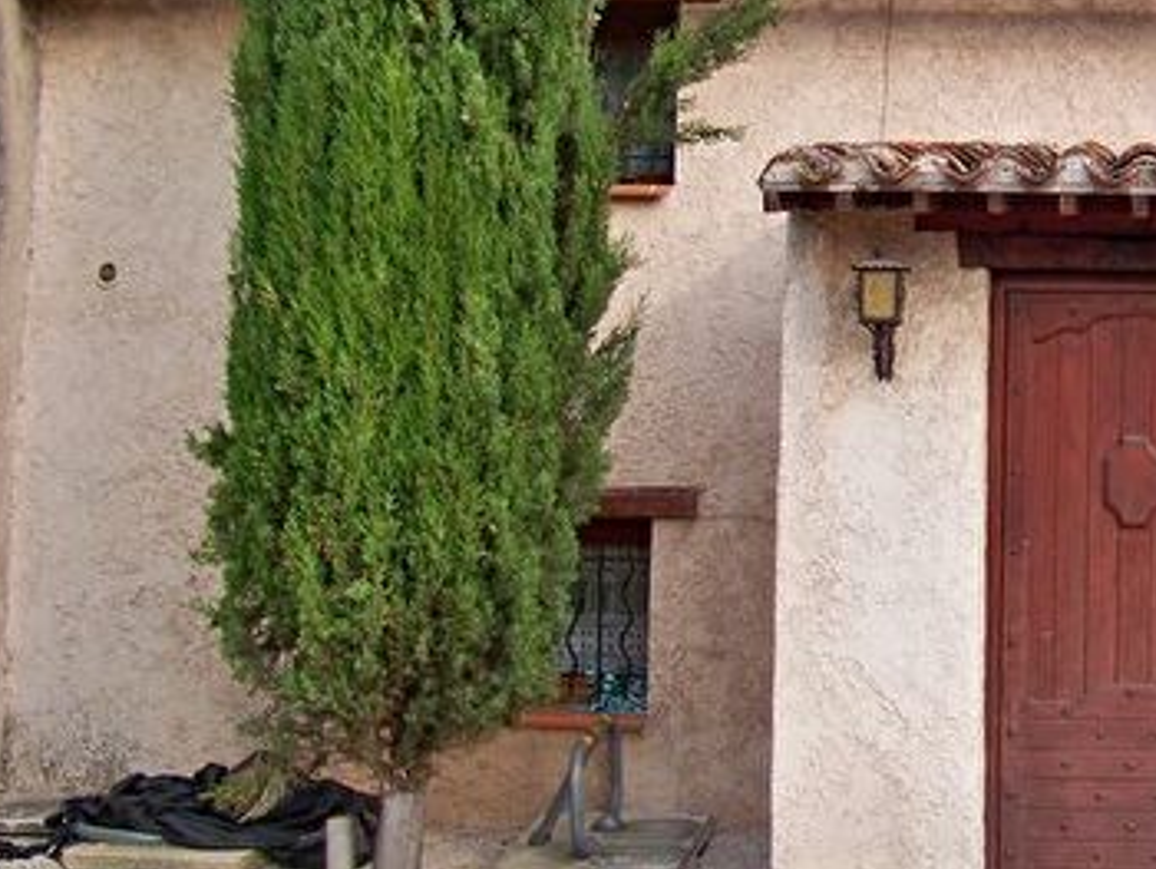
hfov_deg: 27.9
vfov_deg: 22.2
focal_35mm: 66
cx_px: 1106
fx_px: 2206
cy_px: 312
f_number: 2.8
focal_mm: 5.85
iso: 64
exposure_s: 1/320
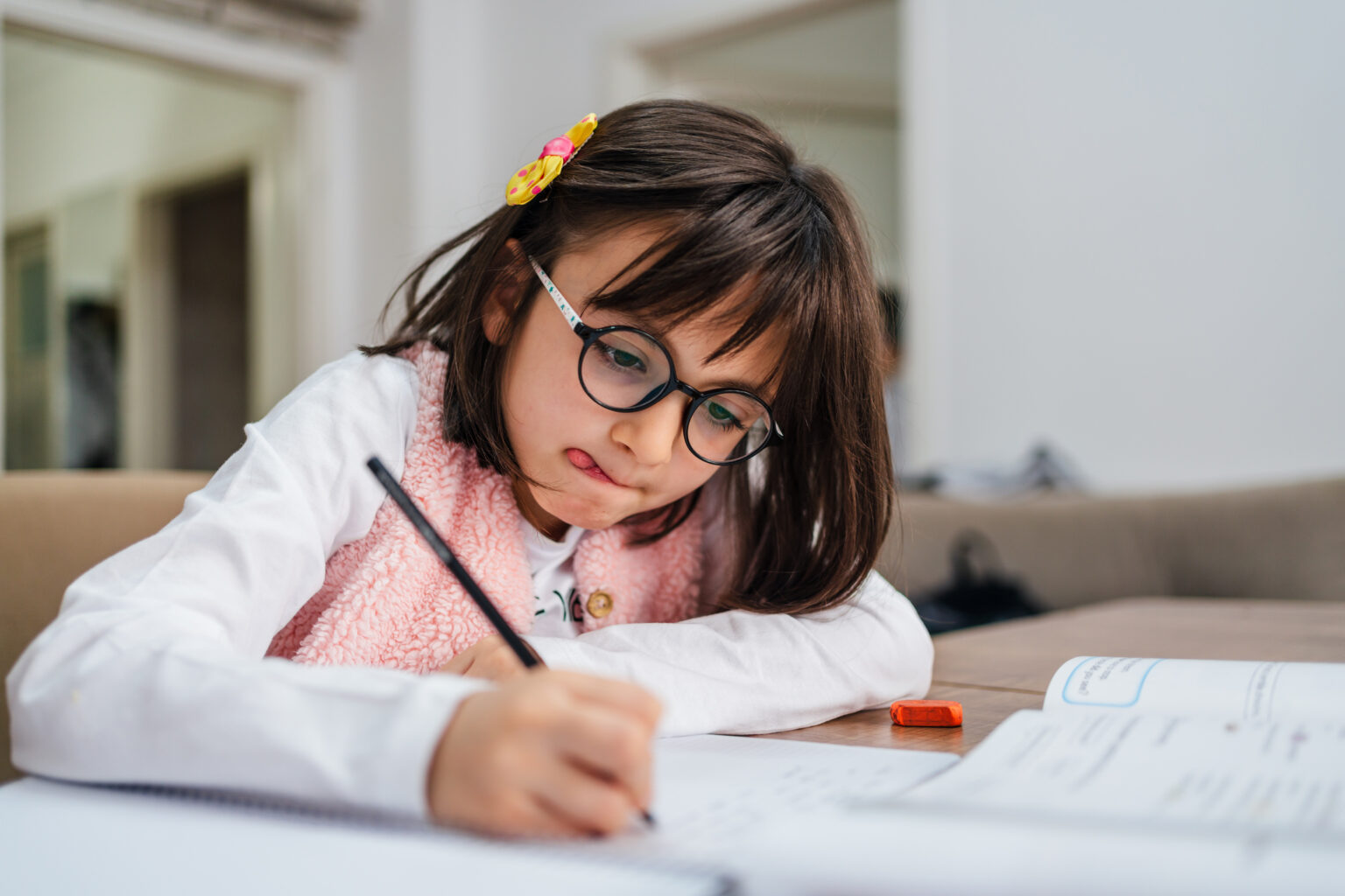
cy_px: 448
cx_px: 672
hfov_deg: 54.4
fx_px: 1308
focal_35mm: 35
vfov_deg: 37.9
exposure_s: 1/125
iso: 160
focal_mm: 35
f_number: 2
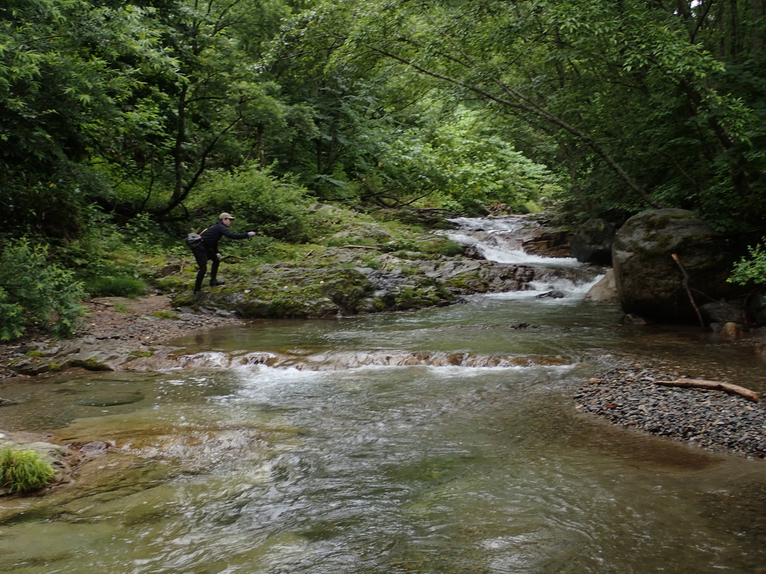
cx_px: 383
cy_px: 287
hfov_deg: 43.9
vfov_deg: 33.6
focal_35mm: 43
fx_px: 952
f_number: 4
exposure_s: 1/100
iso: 100
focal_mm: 7.86
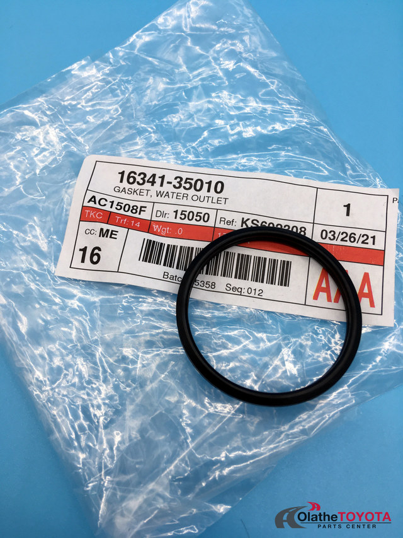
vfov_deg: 61.7
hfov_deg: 48.2
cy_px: 269
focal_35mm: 29
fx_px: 450
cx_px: 202
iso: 25
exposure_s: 1/120
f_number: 2.2
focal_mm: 4.15
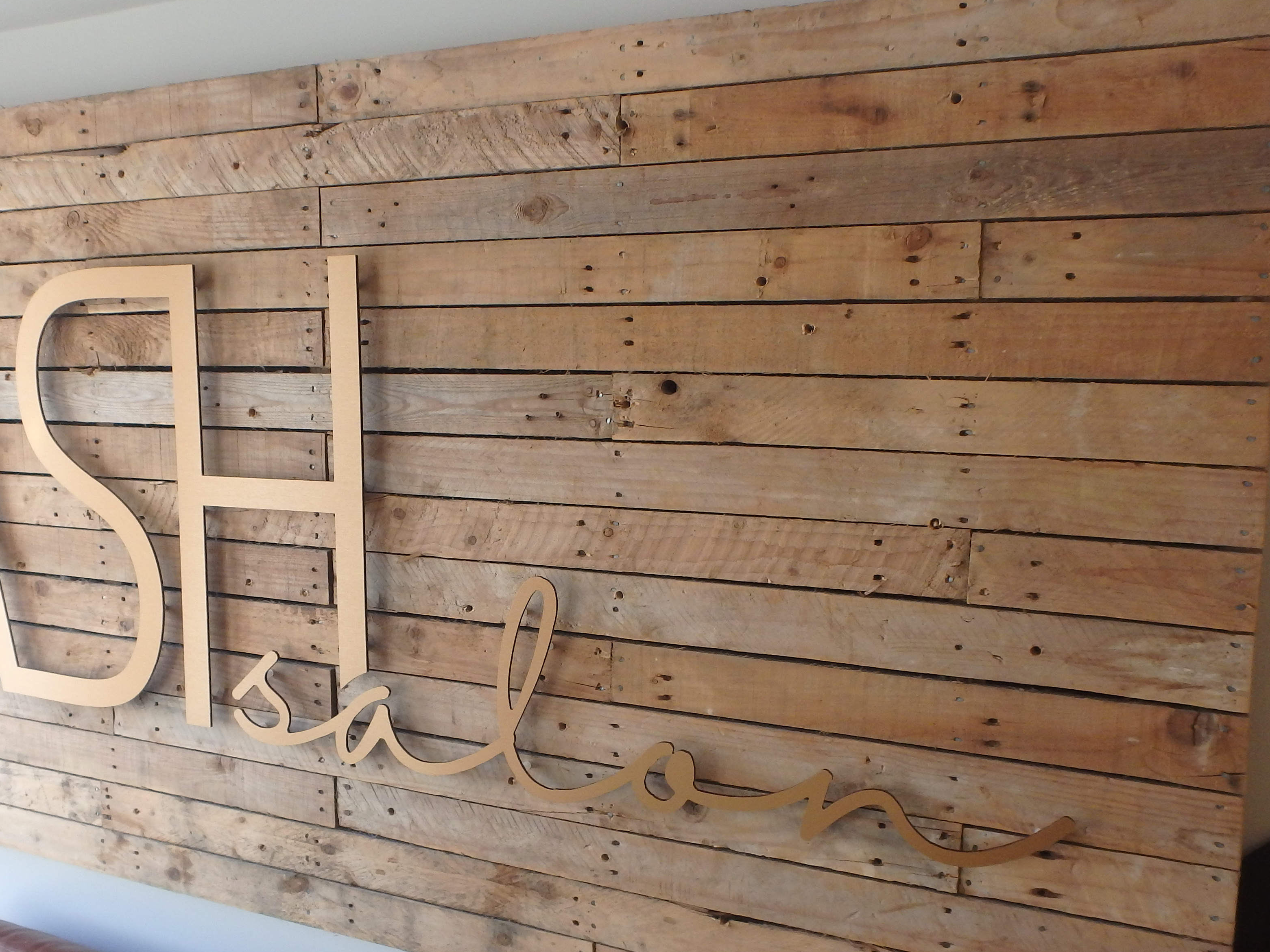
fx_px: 1137
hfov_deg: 58.1
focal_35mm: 31
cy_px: 541
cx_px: 540
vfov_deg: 45.3
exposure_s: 1/60
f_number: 3.5
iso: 200
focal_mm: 3.7
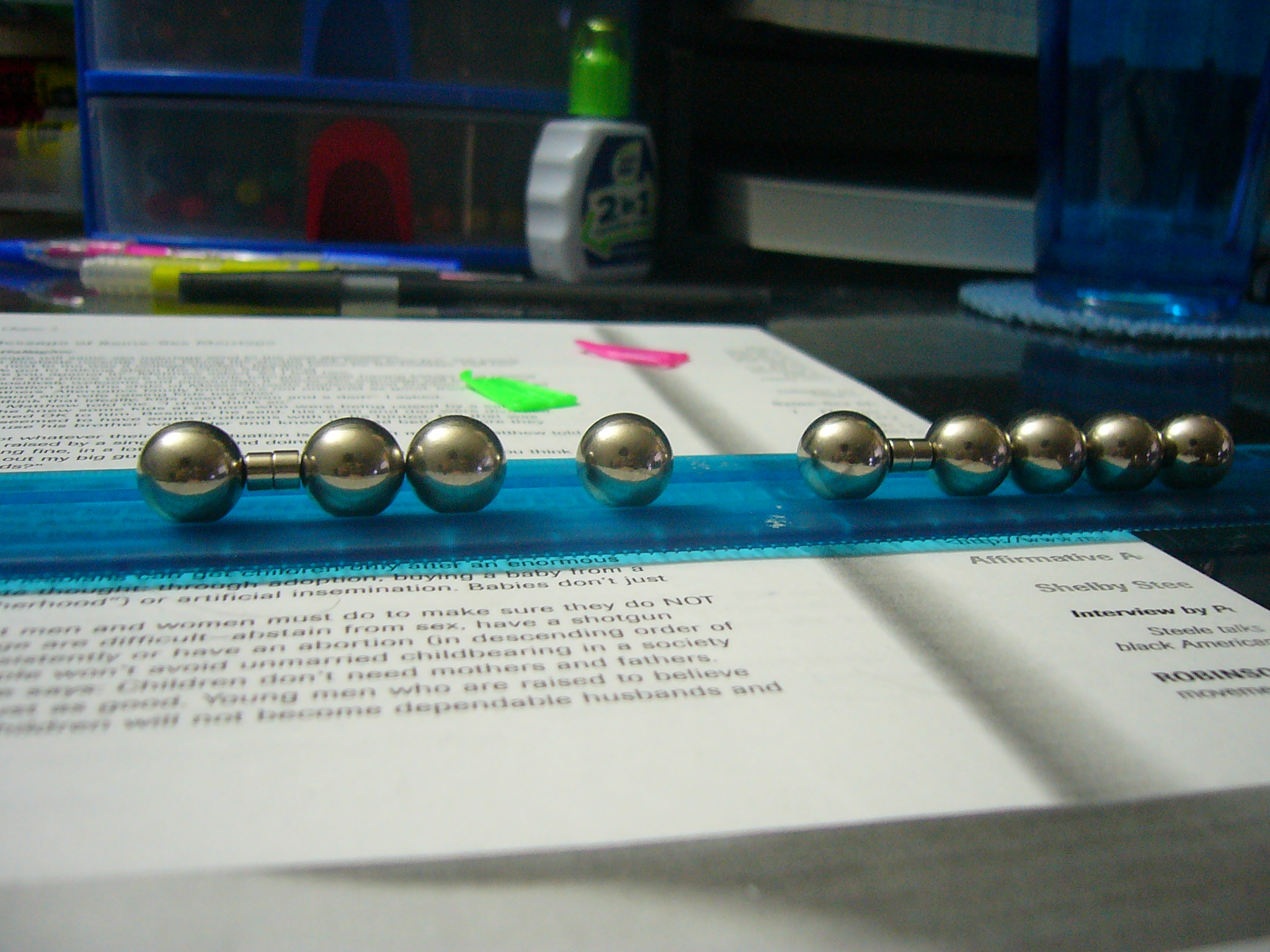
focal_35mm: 35
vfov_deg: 40.7
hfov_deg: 52.6
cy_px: 476
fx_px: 1284
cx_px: 635
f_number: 2.8
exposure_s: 1/15
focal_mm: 5.8
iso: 200
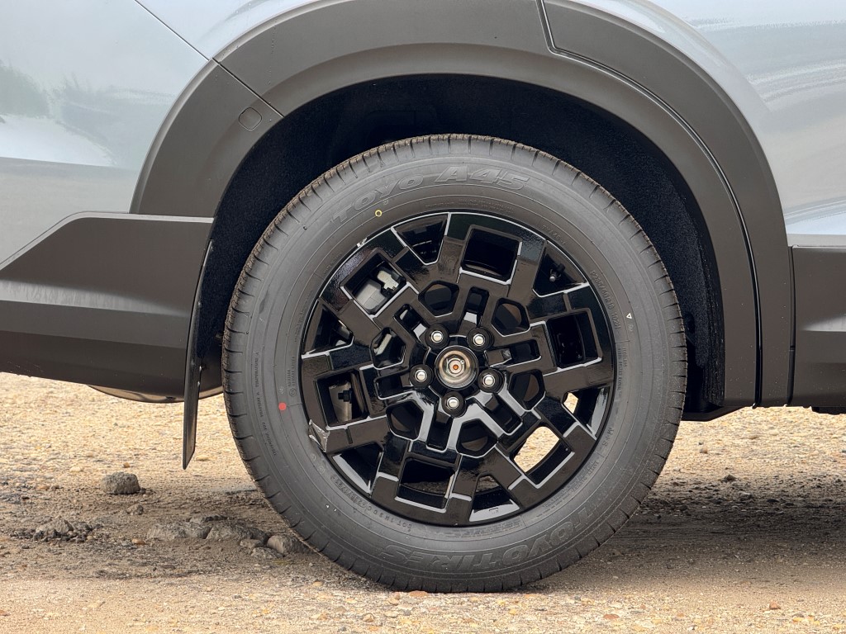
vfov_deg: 12.3
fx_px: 2933
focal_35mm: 120
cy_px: 317
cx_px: 423
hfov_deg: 16.4
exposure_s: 1/107
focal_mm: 15.66
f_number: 2.8
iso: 50
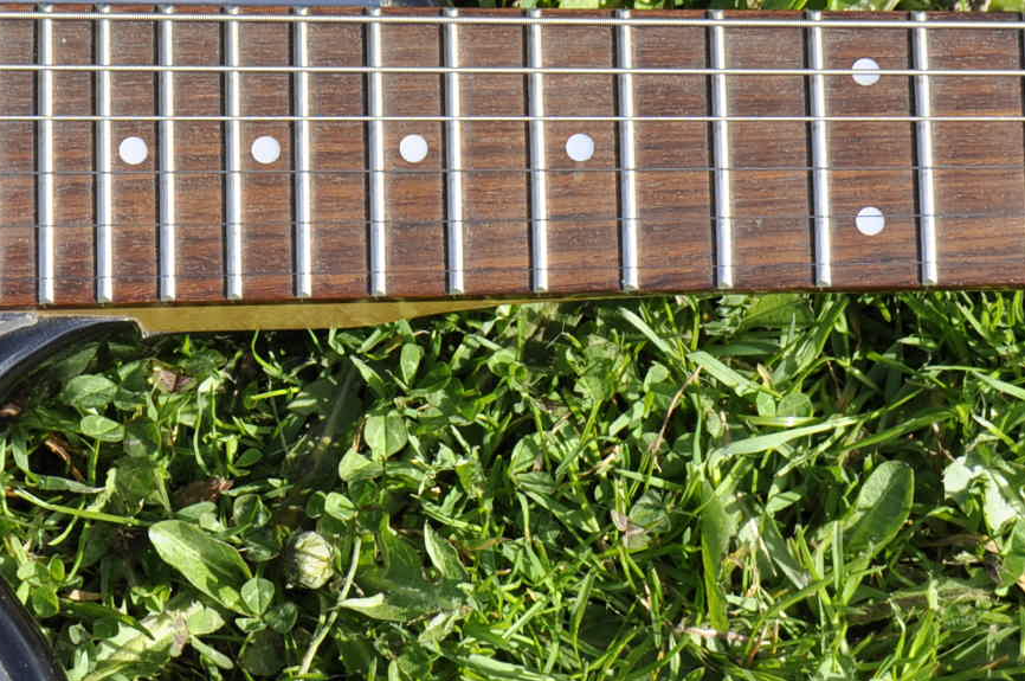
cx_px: 360
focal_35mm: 204
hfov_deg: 10.1
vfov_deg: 6.7
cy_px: 180
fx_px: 5807
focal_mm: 55
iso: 200
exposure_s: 1/250
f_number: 8
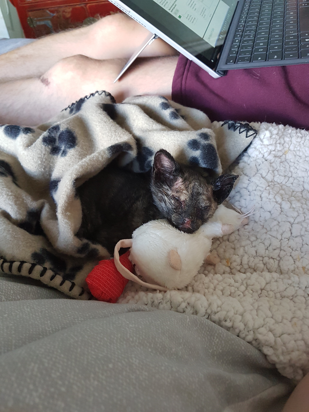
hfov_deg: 53.1
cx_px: 154
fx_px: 309
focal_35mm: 26
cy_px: 206
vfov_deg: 67.3
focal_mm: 4.2
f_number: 1.7
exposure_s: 1/50
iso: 200
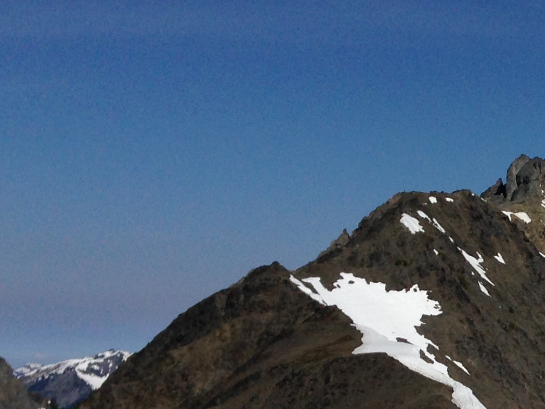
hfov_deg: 16.6
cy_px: 542
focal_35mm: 107
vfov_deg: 13.3
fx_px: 1684
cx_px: 833
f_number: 2.4
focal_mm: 4.12
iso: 50
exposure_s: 1/5435
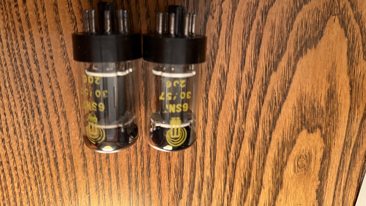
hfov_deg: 69.8
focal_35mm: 27
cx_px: 178
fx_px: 262
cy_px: 79
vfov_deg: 42.6
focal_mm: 6.76
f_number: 1.78
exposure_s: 1/30
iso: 800
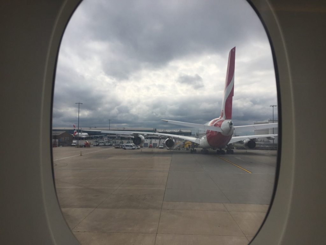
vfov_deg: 48.2
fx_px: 273
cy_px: 122
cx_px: 163
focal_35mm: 29
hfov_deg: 61.7
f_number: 2.2
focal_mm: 4.15
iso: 32
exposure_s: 1/3597
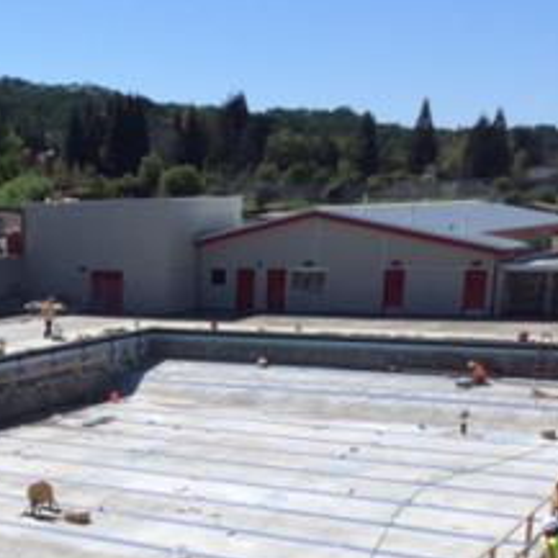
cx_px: -75
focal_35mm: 65
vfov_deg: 25.9
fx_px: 1185
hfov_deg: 24.5
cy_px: 462
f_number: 2.2
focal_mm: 4.15
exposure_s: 1/3731
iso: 32
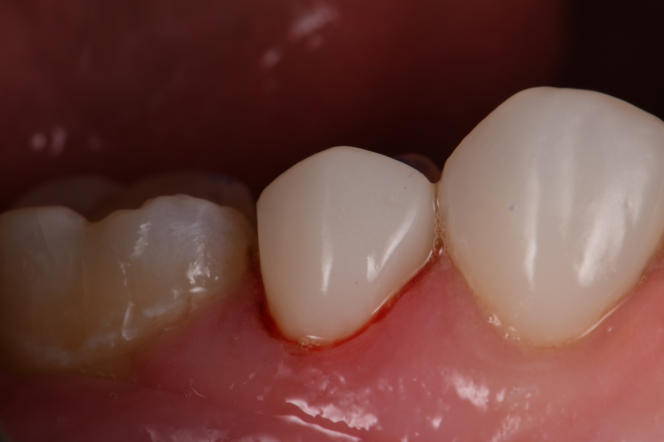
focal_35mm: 157
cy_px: 221
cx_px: 332
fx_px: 2894
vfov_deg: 8.7
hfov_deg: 13.1
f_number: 32
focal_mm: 105
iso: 200
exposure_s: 1/160
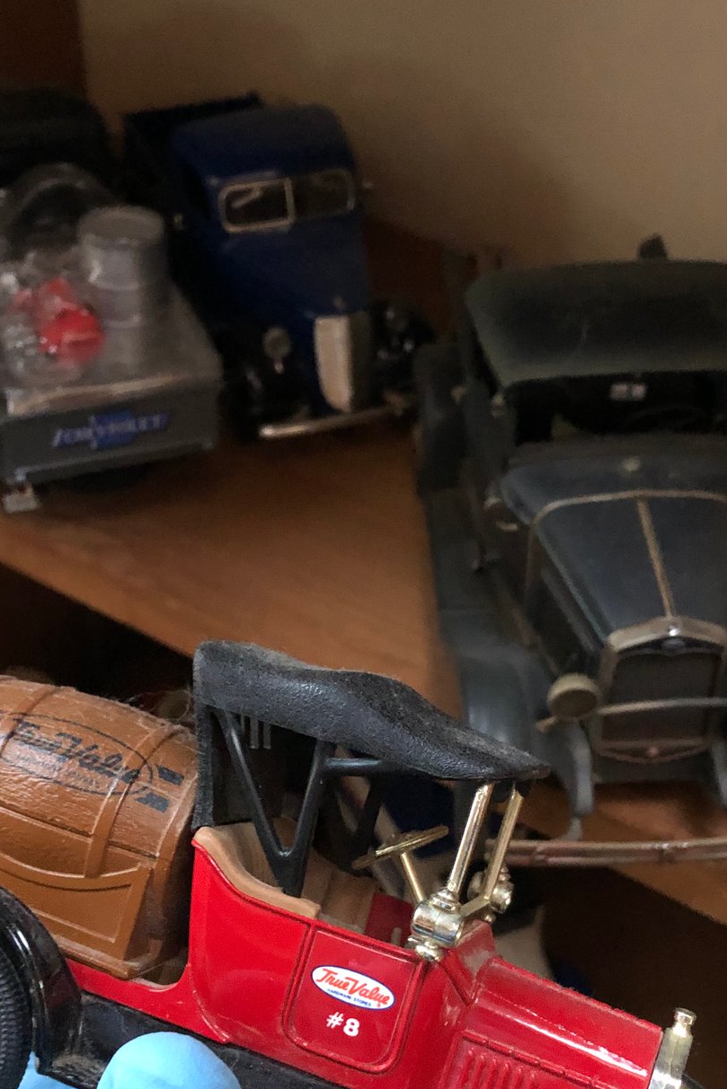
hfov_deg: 28.1
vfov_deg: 40.3
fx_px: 1453
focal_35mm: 48
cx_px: 342
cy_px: 771
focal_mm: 4
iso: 125
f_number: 1.8
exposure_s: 1/4
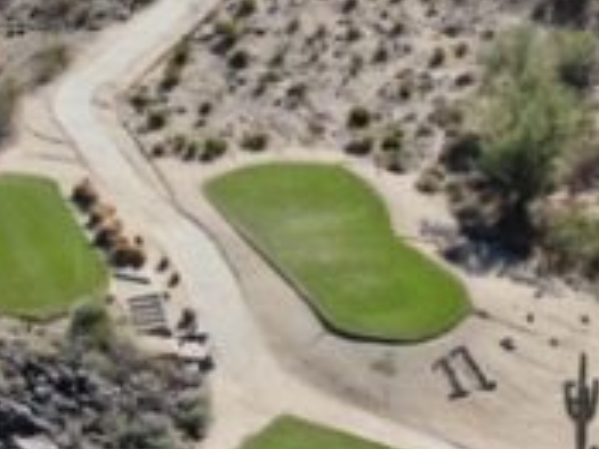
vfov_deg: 14.1
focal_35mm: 103
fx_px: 1781
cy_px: -21
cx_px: 541
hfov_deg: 18.8
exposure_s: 1/800
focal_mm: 5.22
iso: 100
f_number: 3.1
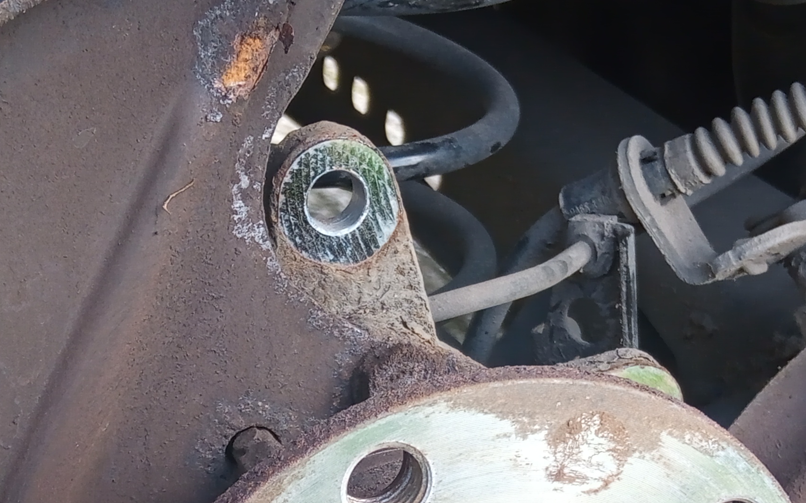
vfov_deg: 16.0
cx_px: 416
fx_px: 1757
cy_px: 512
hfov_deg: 25.8
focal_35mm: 80
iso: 142
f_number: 2
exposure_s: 1/100
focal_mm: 3.4
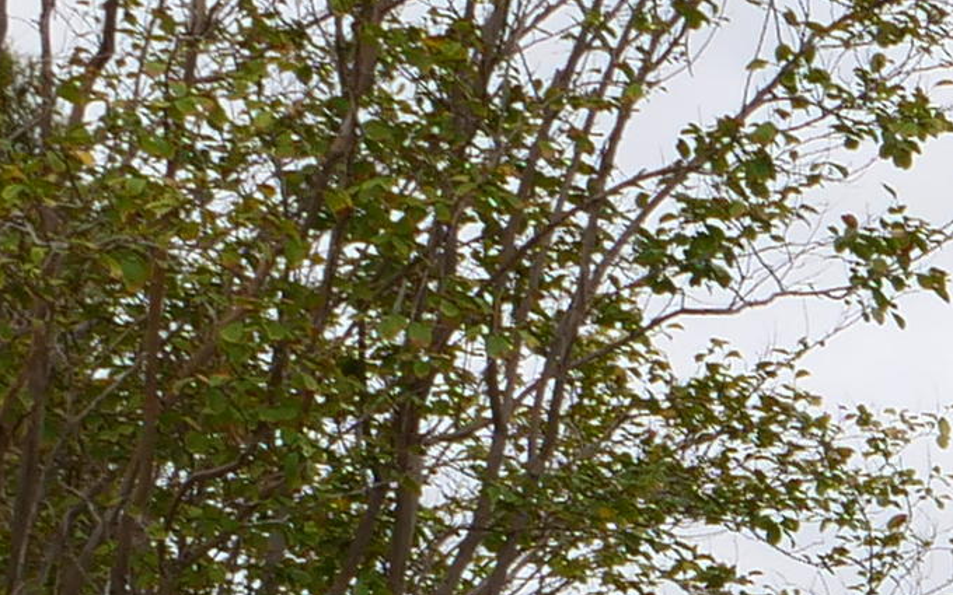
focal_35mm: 265
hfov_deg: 7.2
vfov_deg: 4.7
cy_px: 1781
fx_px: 6883
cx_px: 2730
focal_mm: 17
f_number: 6.3
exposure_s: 1/500
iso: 200
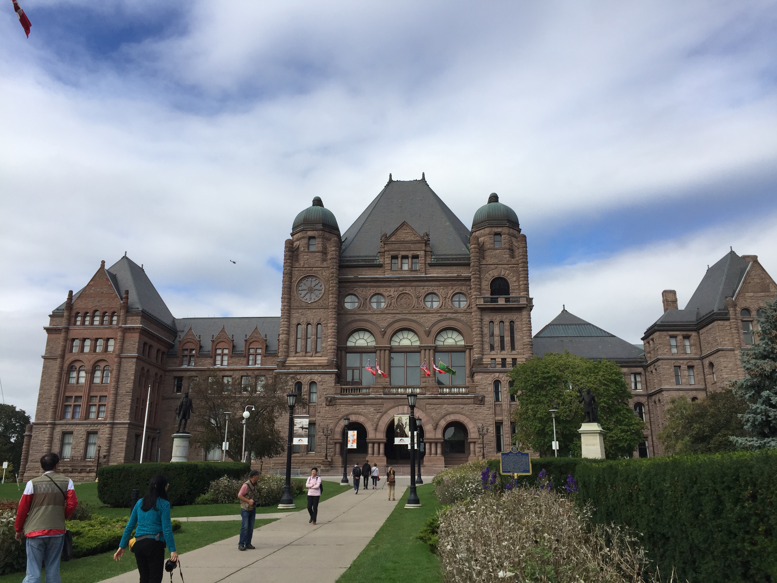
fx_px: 651
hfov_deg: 61.7
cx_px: 388
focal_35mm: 29
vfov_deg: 48.2
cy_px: 292
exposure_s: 1/1883
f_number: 2.2
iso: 32
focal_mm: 4.15
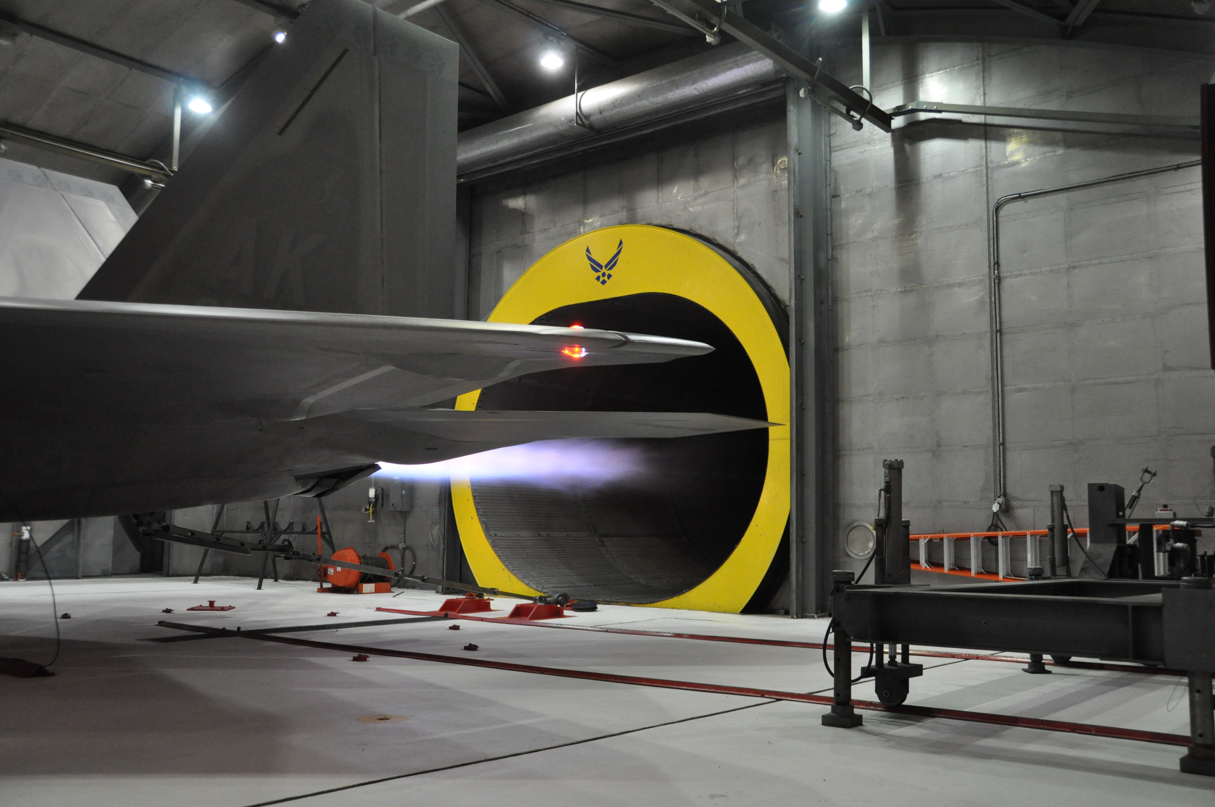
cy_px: 404
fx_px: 1112
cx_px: 608
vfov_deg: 39.9
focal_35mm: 33
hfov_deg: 57.3
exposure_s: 1/160
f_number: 4
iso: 2000
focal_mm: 22
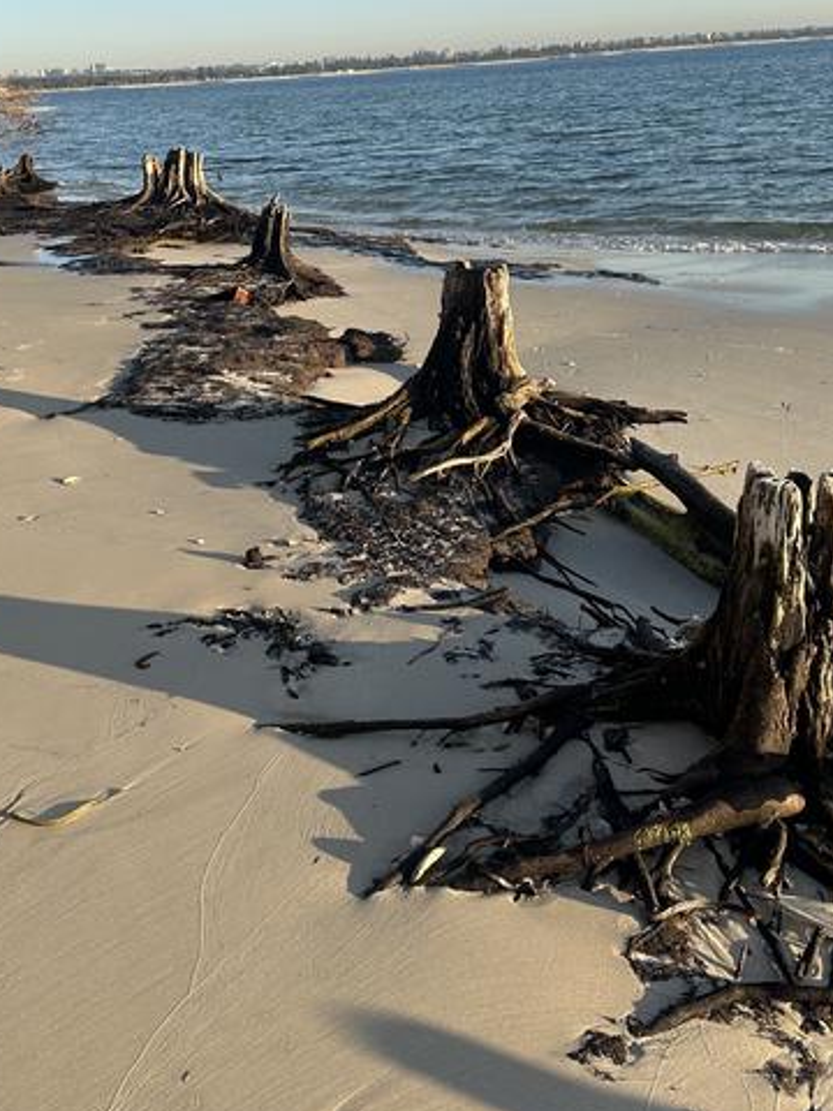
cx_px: 351
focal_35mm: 35
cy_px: 324
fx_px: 1123
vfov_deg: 51.1
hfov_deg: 40.6
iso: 80
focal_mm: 6.86
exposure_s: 1/1812
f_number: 1.78
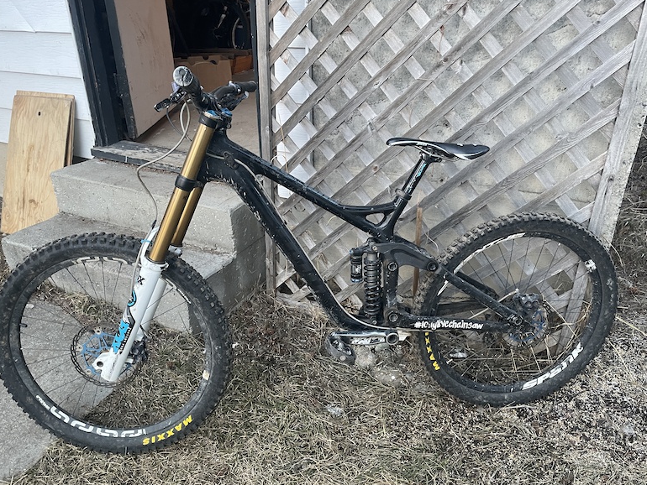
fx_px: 505
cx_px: 328
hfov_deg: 65.3
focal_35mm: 27
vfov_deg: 51.4
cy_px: 244
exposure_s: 1/60
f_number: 1.6
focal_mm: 4.2
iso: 200
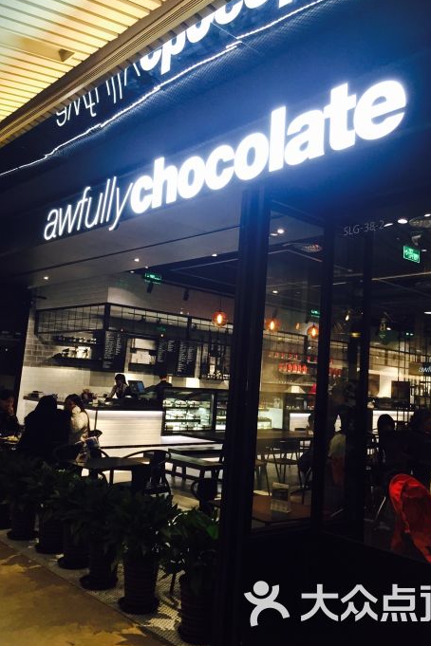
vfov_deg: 60.3
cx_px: 233
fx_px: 557
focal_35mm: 31
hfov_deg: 42.3
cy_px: 321
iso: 50
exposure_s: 1/30
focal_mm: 4.15
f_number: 2.2
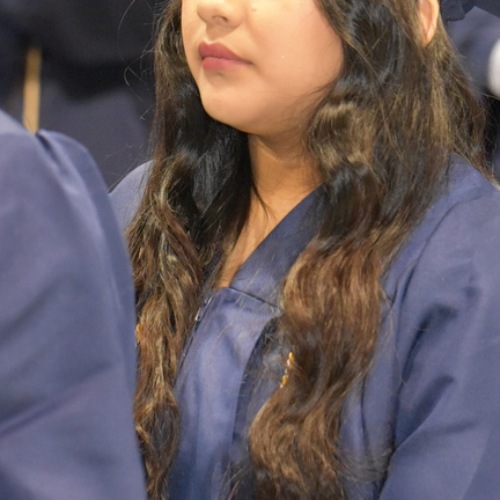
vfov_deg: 5.7
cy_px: 134
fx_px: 5033
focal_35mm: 308
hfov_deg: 5.7
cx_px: 314
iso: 5000
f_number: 4
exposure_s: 1/60
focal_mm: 102
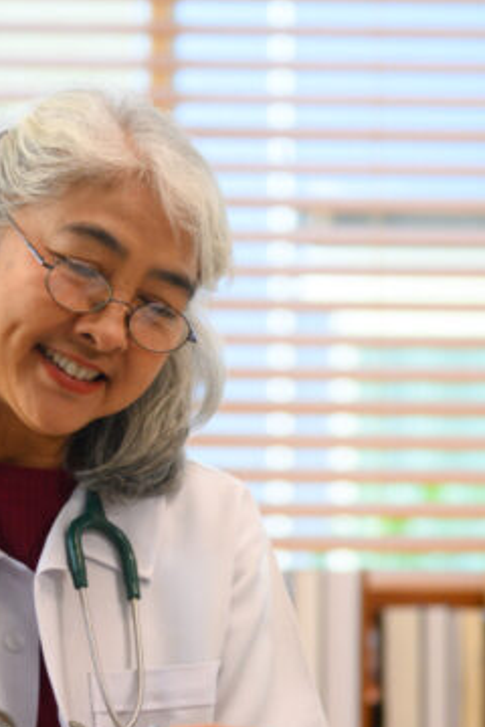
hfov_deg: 12.3
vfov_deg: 18.4
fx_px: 2243
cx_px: 251
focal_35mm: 111
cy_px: 500
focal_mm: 50
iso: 500
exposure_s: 1/320
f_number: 1.8
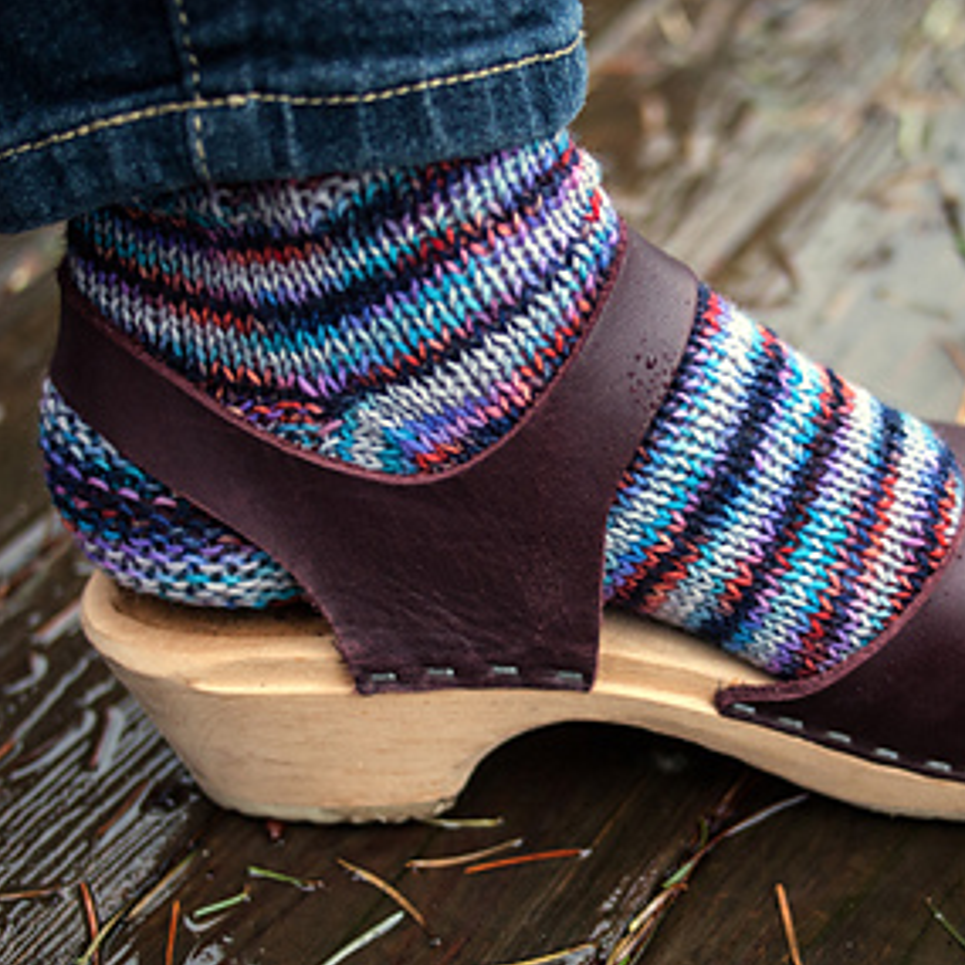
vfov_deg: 27.7
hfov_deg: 27.6
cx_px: 599
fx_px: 1955
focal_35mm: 62
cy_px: 571
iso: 400
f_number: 1.7
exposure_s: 1/160
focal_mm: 20
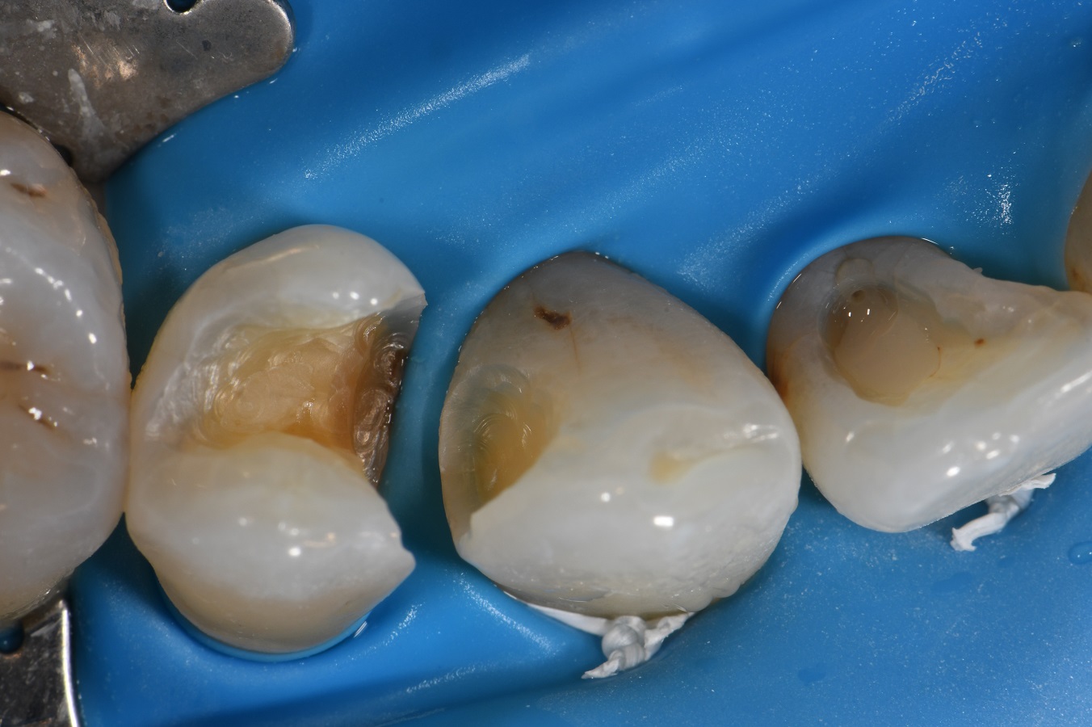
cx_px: 546
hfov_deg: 13.1
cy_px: 364
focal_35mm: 157
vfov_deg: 8.7
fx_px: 4760
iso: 200
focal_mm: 105
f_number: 32
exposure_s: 1/160
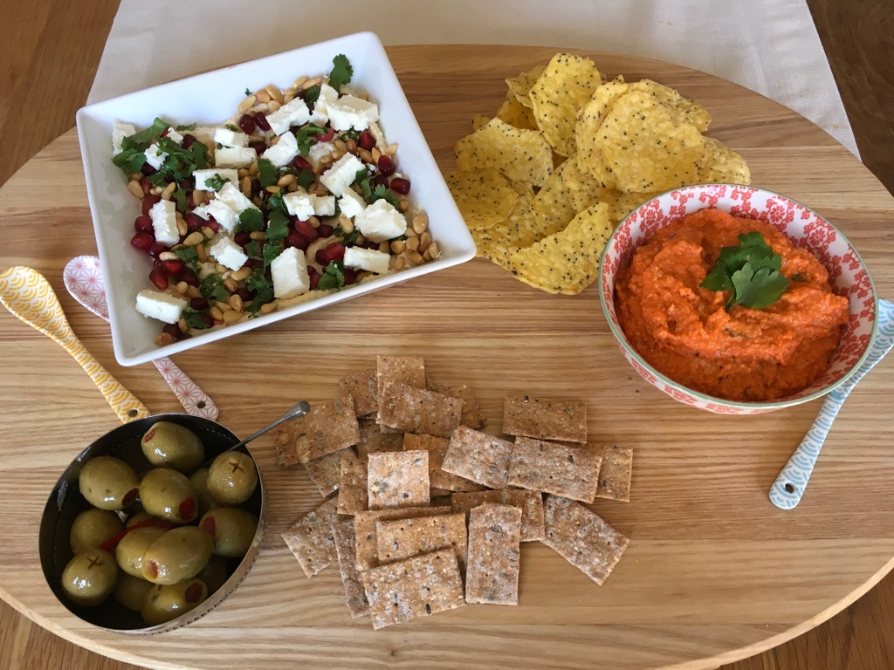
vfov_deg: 48.2
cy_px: 335
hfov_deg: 61.7
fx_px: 749
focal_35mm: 29
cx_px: 447
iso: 80
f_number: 2.2
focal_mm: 4.15
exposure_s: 1/33
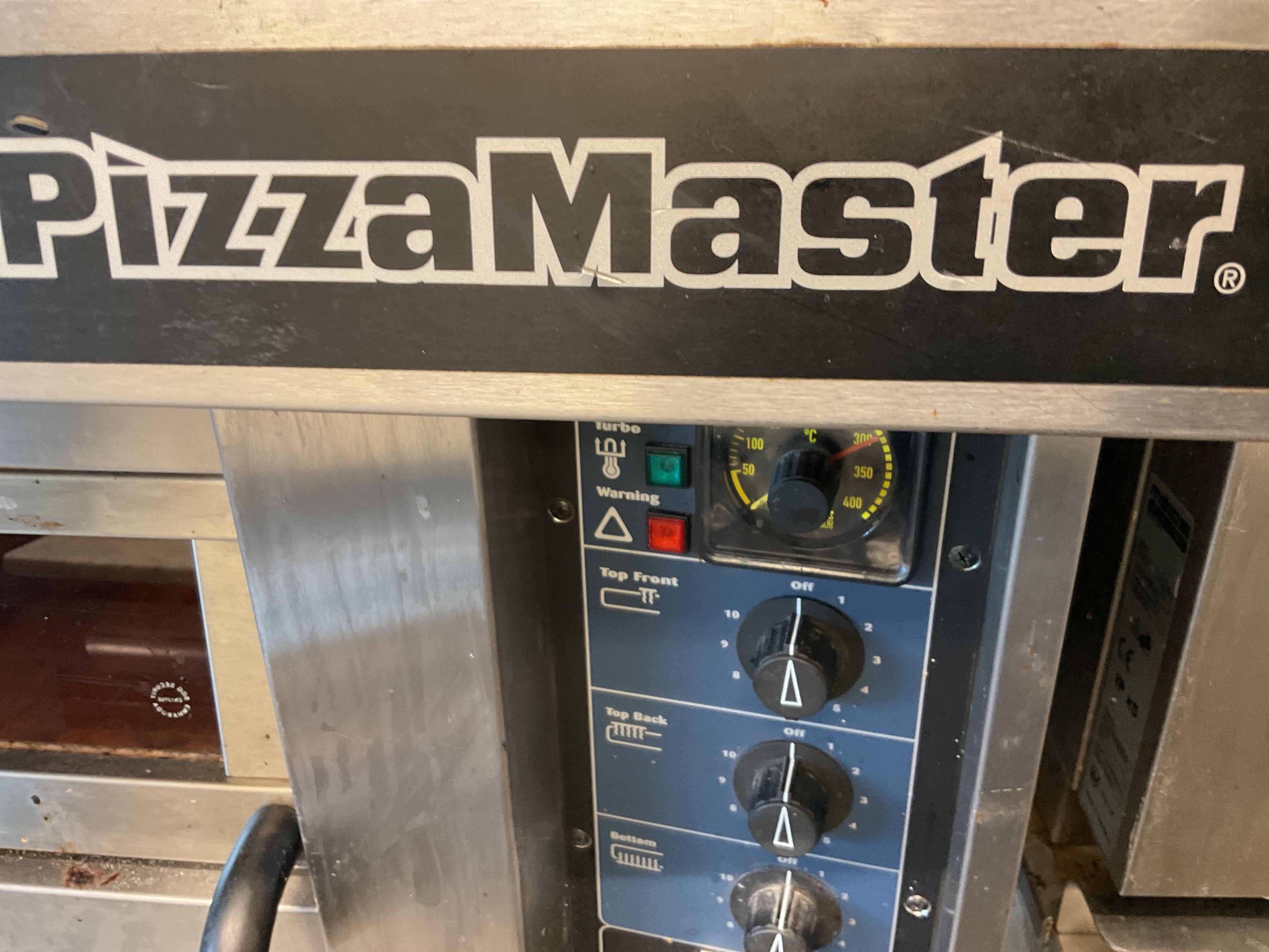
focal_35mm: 29
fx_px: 1063
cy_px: 476
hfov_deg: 61.7
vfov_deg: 48.2
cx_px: 634
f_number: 1.8
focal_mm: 3
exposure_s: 1/50
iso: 80
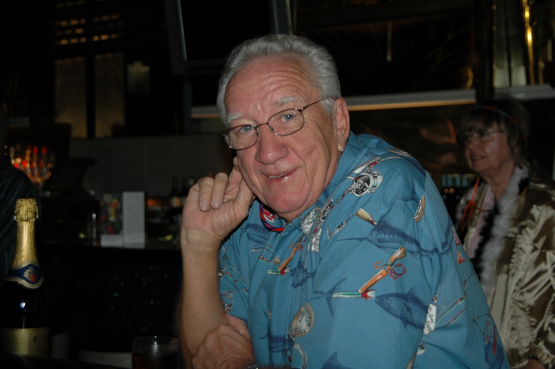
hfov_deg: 28.1
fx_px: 1109
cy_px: 184
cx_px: 278
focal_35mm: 72
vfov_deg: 18.9
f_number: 4.5
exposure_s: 1/60
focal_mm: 48
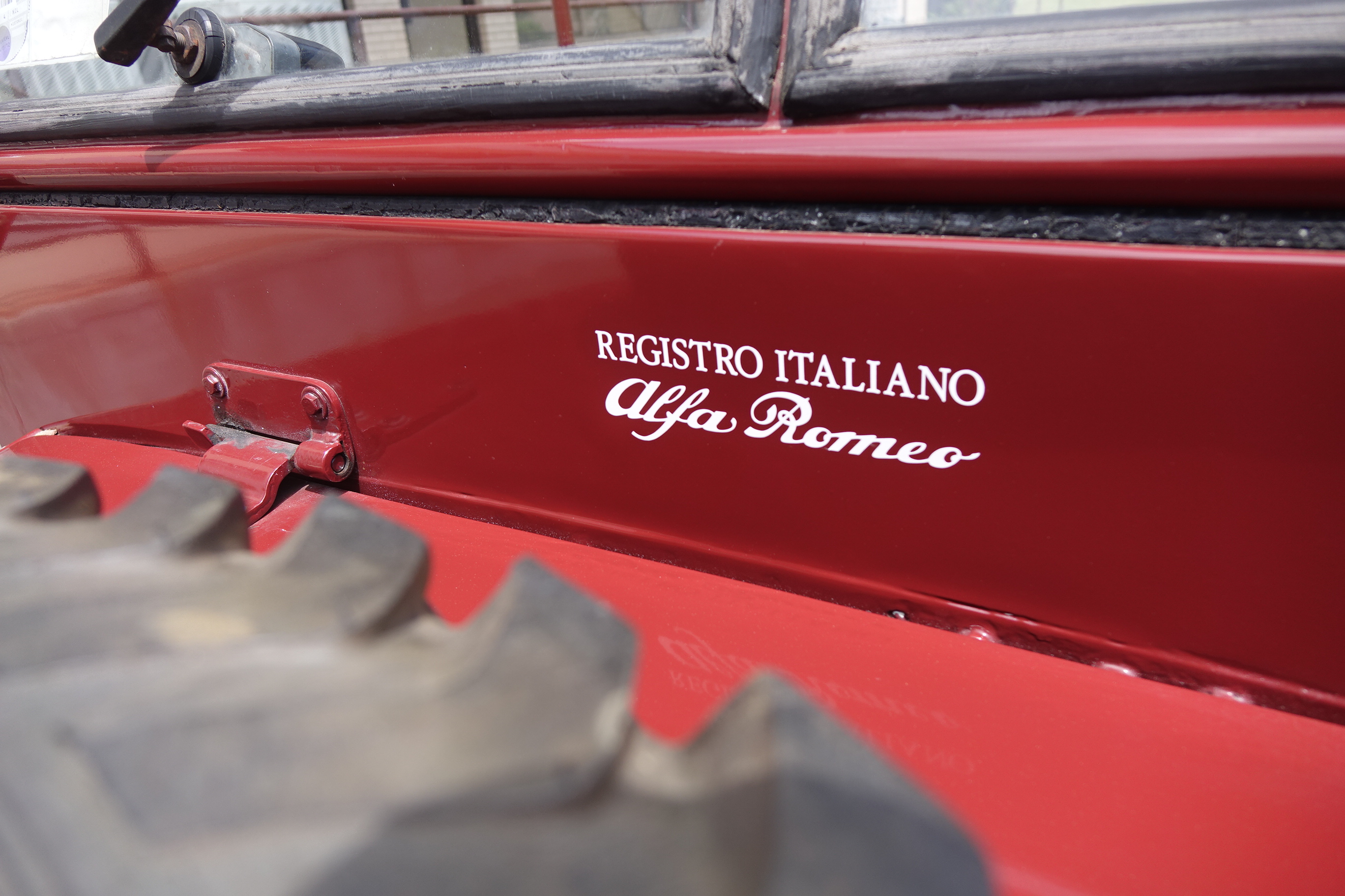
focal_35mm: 24
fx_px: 897
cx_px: 672
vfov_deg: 53.1
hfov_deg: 73.7
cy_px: 448
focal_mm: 8.8
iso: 125
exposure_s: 1/160
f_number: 2.8
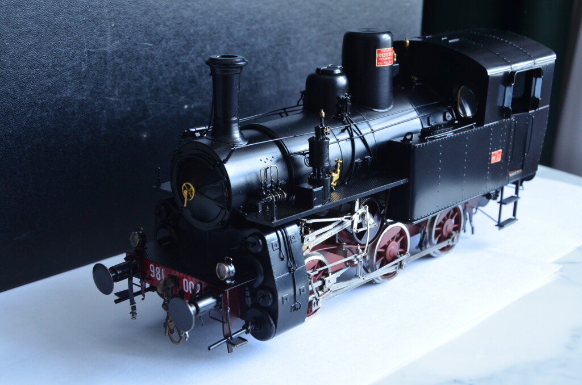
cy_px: 192
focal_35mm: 54
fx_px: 871
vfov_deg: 24.9
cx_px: 291
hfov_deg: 36.9
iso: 800
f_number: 8
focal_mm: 36
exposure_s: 1/60
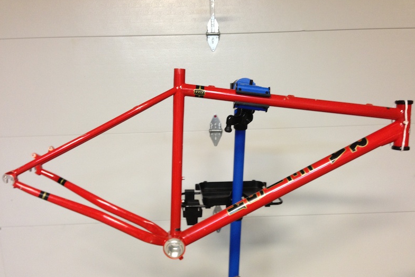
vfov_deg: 37.8
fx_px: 403
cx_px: 209
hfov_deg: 54.4
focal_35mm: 35
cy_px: 154
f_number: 2.4
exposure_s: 1/20
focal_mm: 4.13
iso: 125
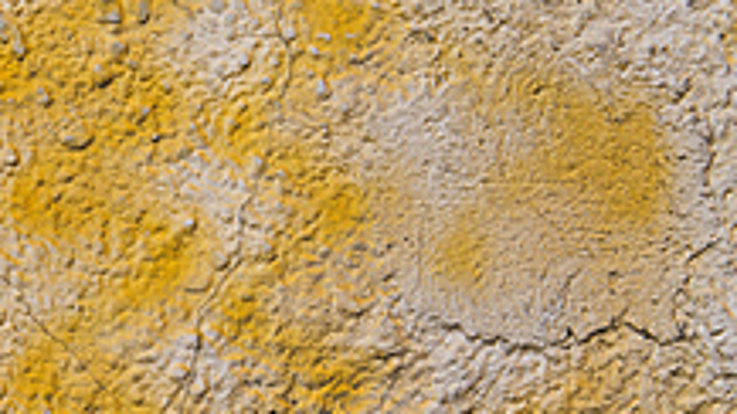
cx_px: -37
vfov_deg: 10.4
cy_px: 316
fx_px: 2267
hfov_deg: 17.9
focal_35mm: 116
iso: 160
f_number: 5
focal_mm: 48
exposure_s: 1/320
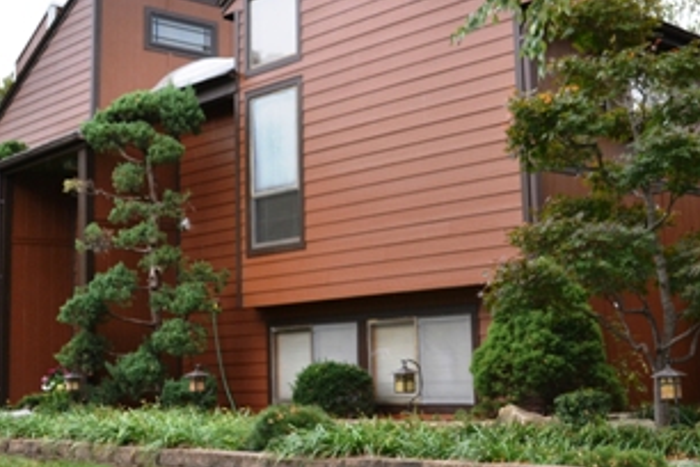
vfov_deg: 25.0
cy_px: 180
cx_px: 503
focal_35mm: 54
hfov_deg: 36.2
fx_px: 1050
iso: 180
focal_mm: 20
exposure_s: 1/125
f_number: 4
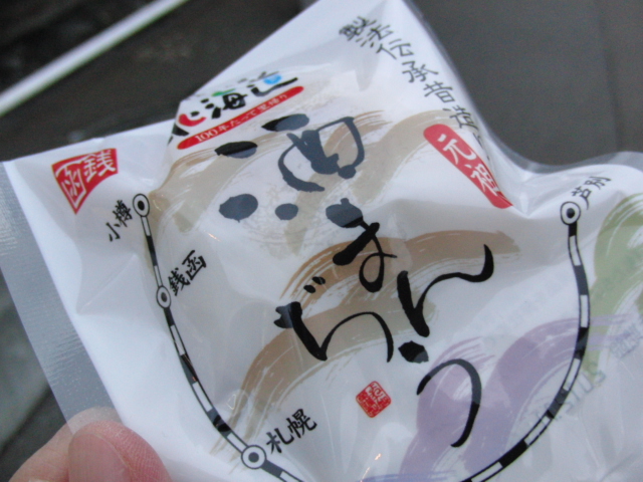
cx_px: 322
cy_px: 241
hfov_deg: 50.1
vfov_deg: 38.7
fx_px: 687
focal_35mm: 37
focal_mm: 6.42
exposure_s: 1/80
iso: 400
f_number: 3.6
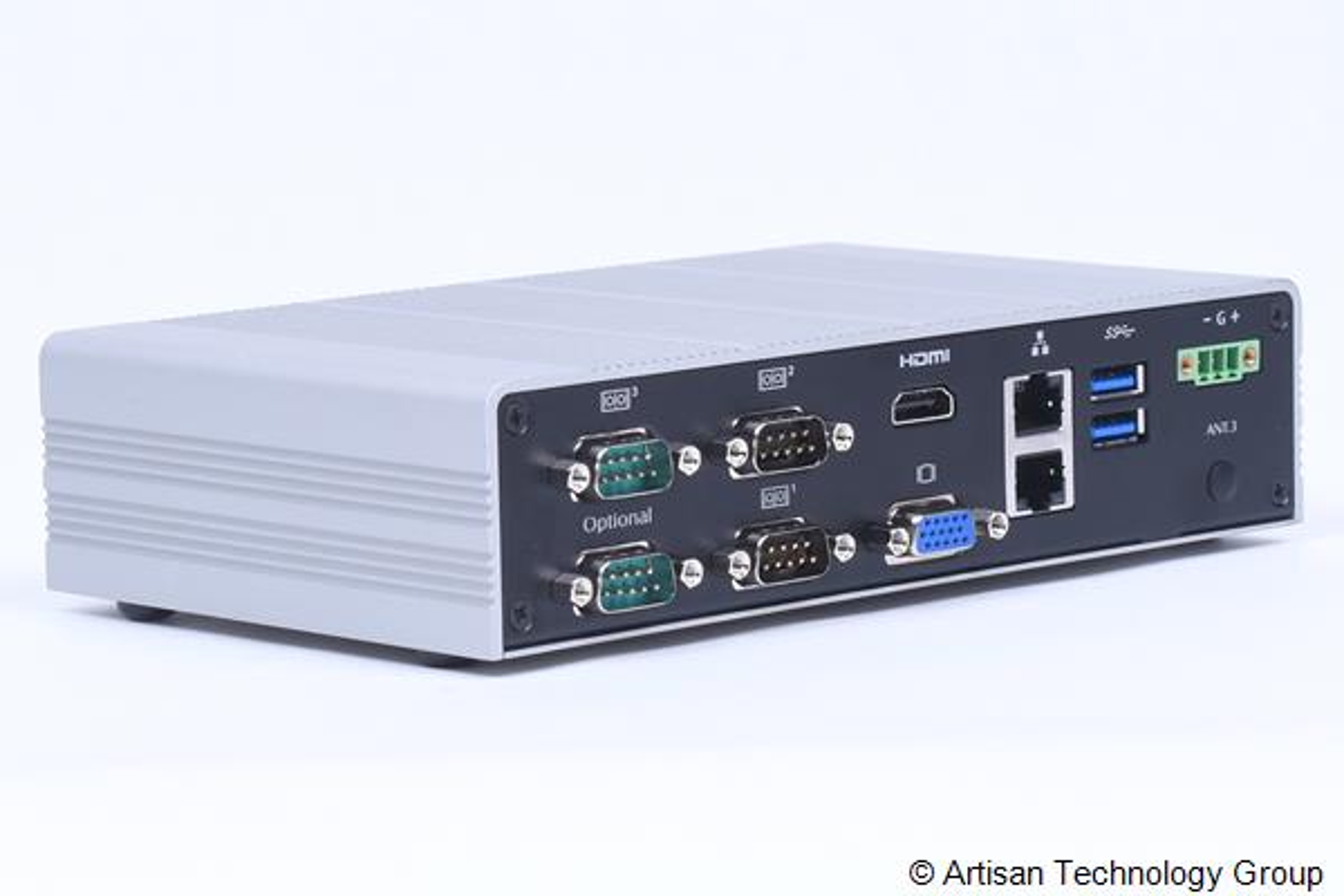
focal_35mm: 78
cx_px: 672
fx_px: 2912
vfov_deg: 17.5
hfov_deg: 26.0
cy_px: 448
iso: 200
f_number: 14
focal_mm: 52
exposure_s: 1/200
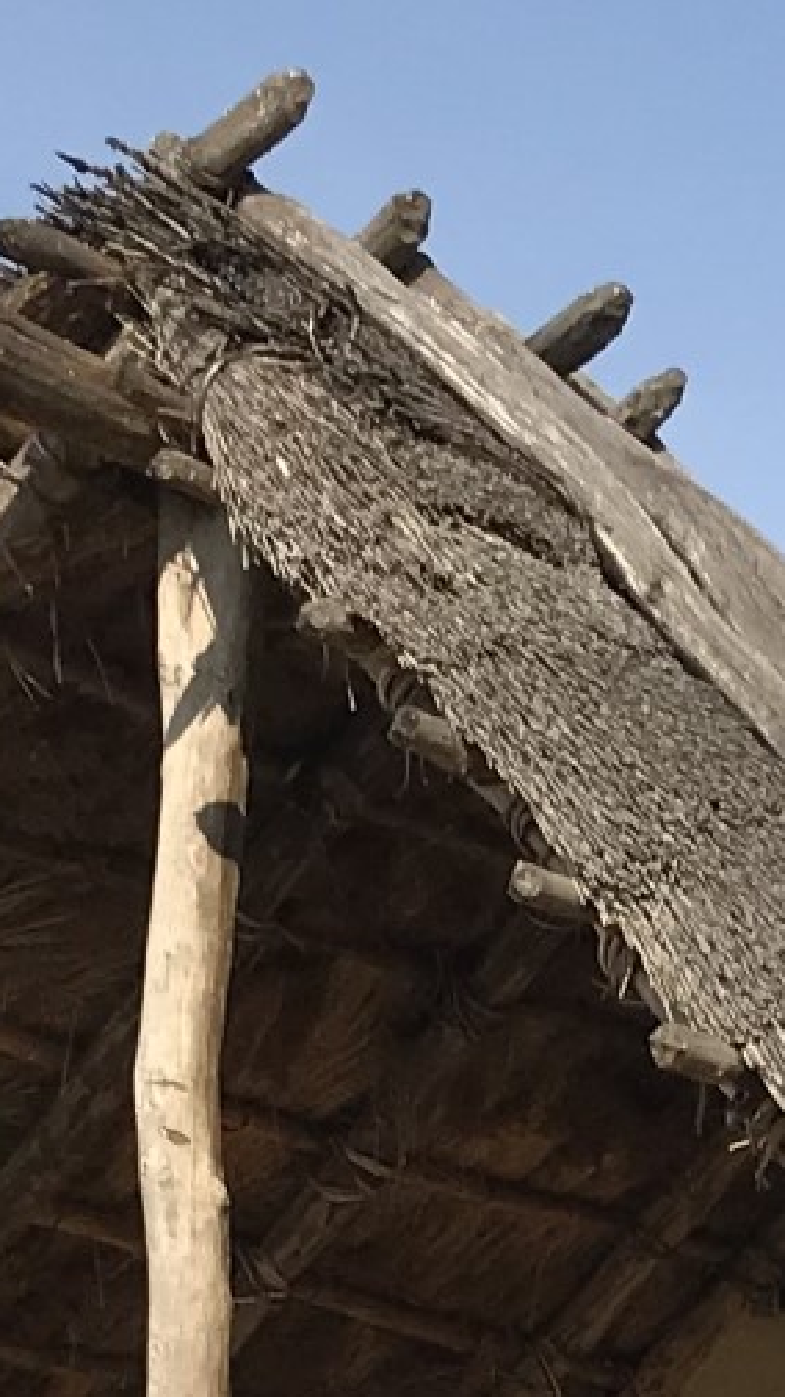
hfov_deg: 7.8
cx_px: 1260
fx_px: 5589
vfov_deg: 13.8
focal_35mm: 151
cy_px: 1750
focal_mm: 3.99
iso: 20
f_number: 1.8
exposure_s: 1/2519
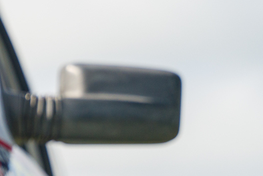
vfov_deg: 3.8
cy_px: 423
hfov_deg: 5.7
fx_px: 2594
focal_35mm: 355
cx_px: -220
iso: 200
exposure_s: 1/1000
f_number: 4
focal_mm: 70
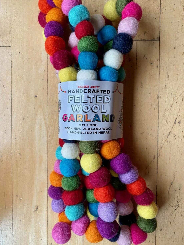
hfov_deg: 51.3
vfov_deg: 65.3
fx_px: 191
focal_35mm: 27
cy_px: 118
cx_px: 91
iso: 100
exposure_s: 1/60
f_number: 1.8
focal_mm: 4.25
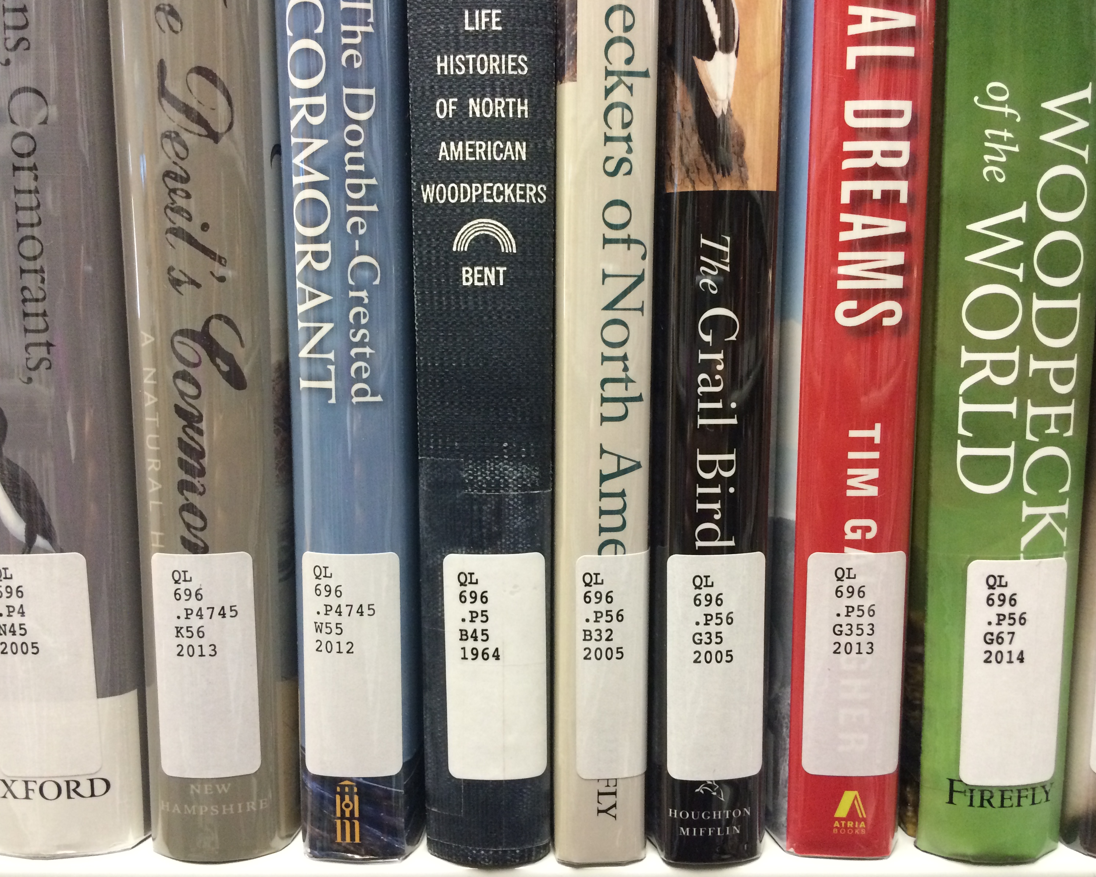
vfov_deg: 47.1
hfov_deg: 57.2
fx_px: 1006
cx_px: 523
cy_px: 439
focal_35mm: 31
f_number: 2.2
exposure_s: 1/30
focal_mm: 4.15
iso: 200
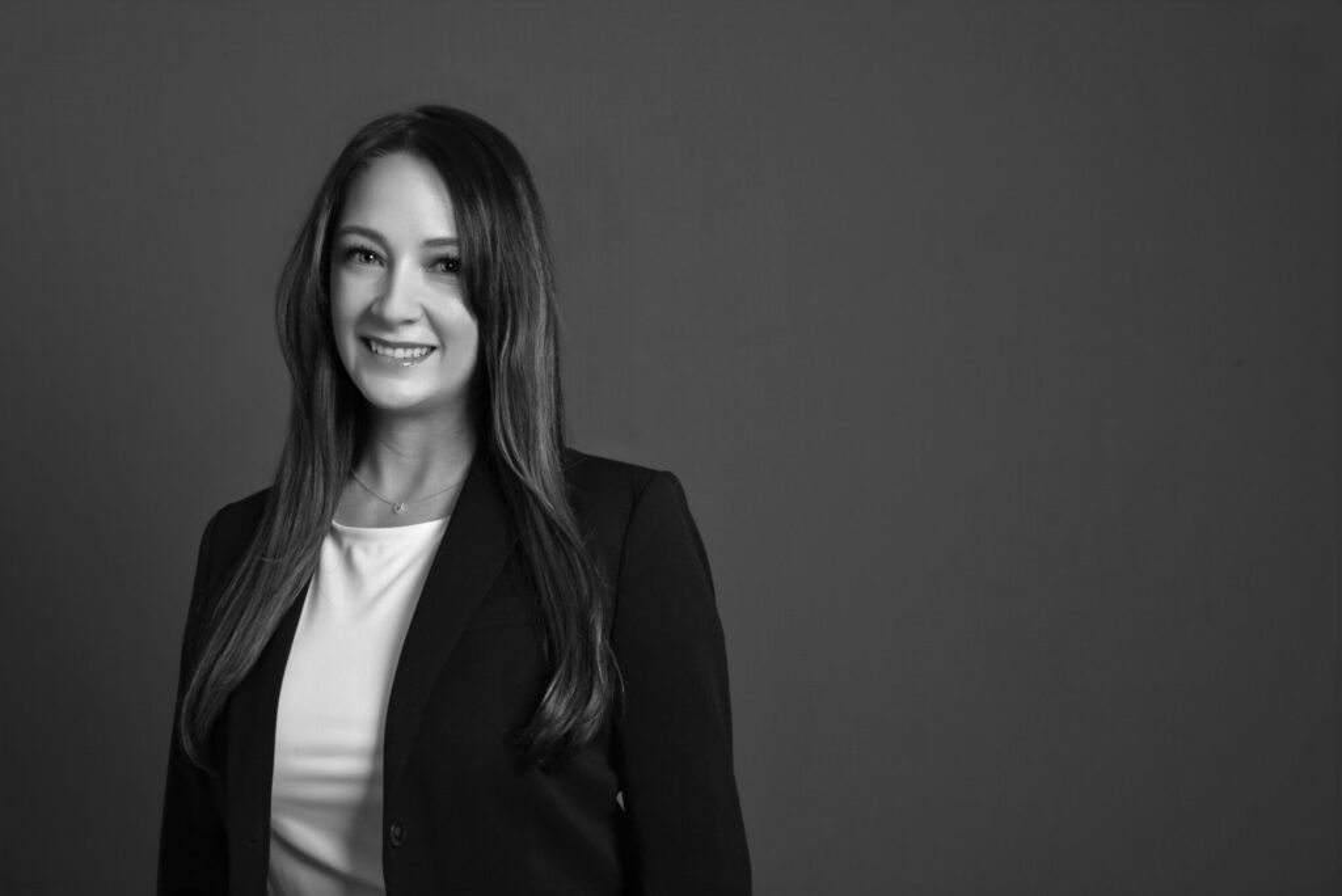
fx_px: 2051
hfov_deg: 36.2
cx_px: 671
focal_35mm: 55
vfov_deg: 24.7
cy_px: 448
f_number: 13
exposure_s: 1/125
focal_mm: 55
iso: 200
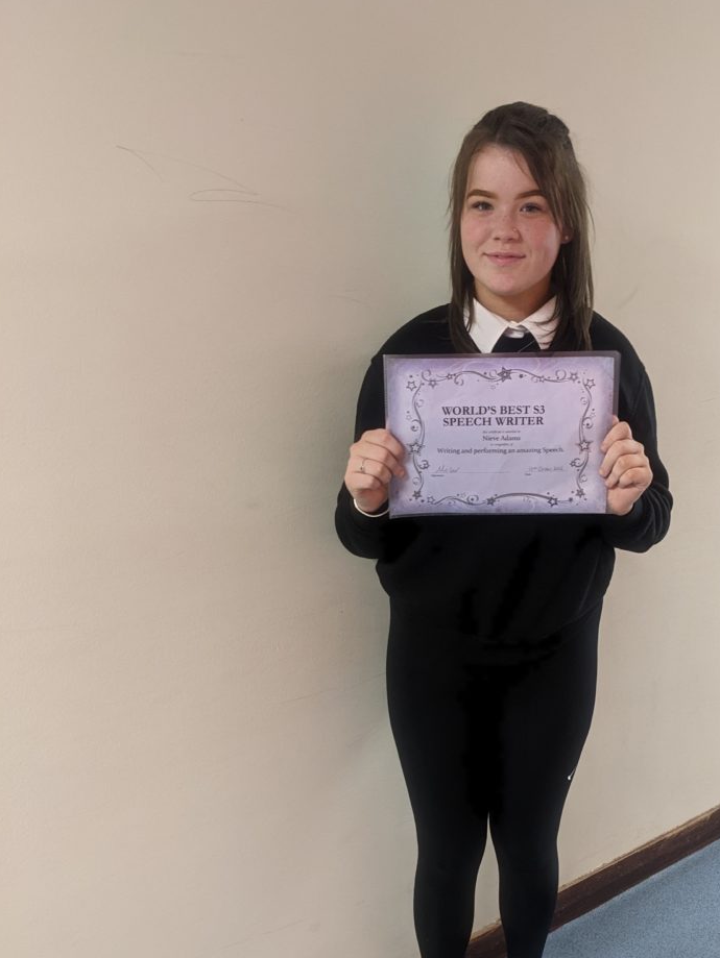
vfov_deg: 49.5
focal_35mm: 37
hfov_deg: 38.2
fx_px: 1025
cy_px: 614
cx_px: 488
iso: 136
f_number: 1.73
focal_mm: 4.38
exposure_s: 1/25
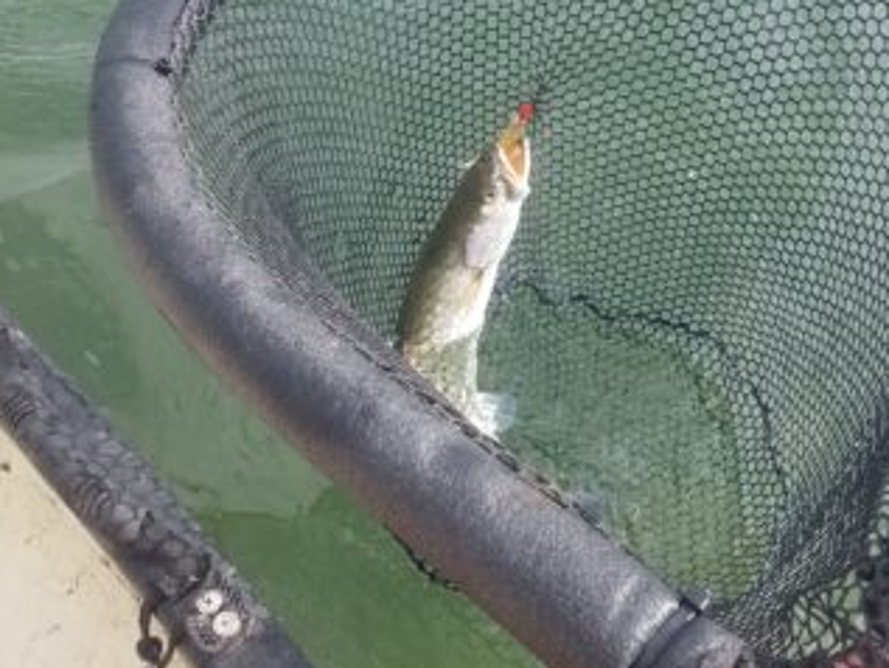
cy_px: 316
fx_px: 1053
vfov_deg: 35.1
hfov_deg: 45.7
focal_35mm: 41
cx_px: 496
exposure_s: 1/1164
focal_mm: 4.2
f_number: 1.7
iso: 50
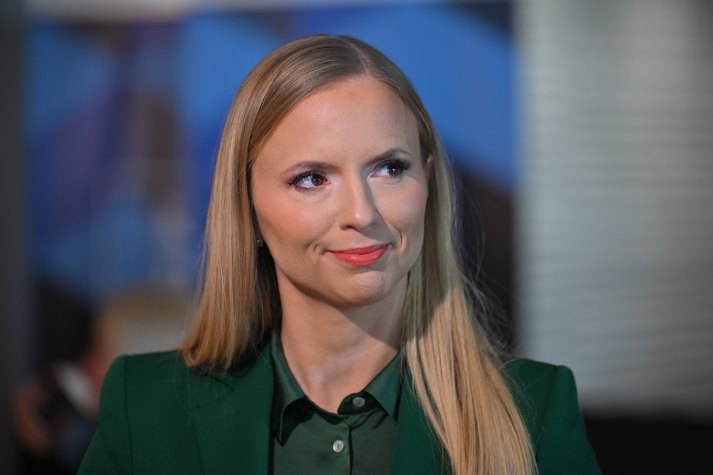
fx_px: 3069
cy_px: 238
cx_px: 356
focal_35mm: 155
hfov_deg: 13.3
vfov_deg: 8.9
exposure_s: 1/100
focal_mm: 155
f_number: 2.8
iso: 800
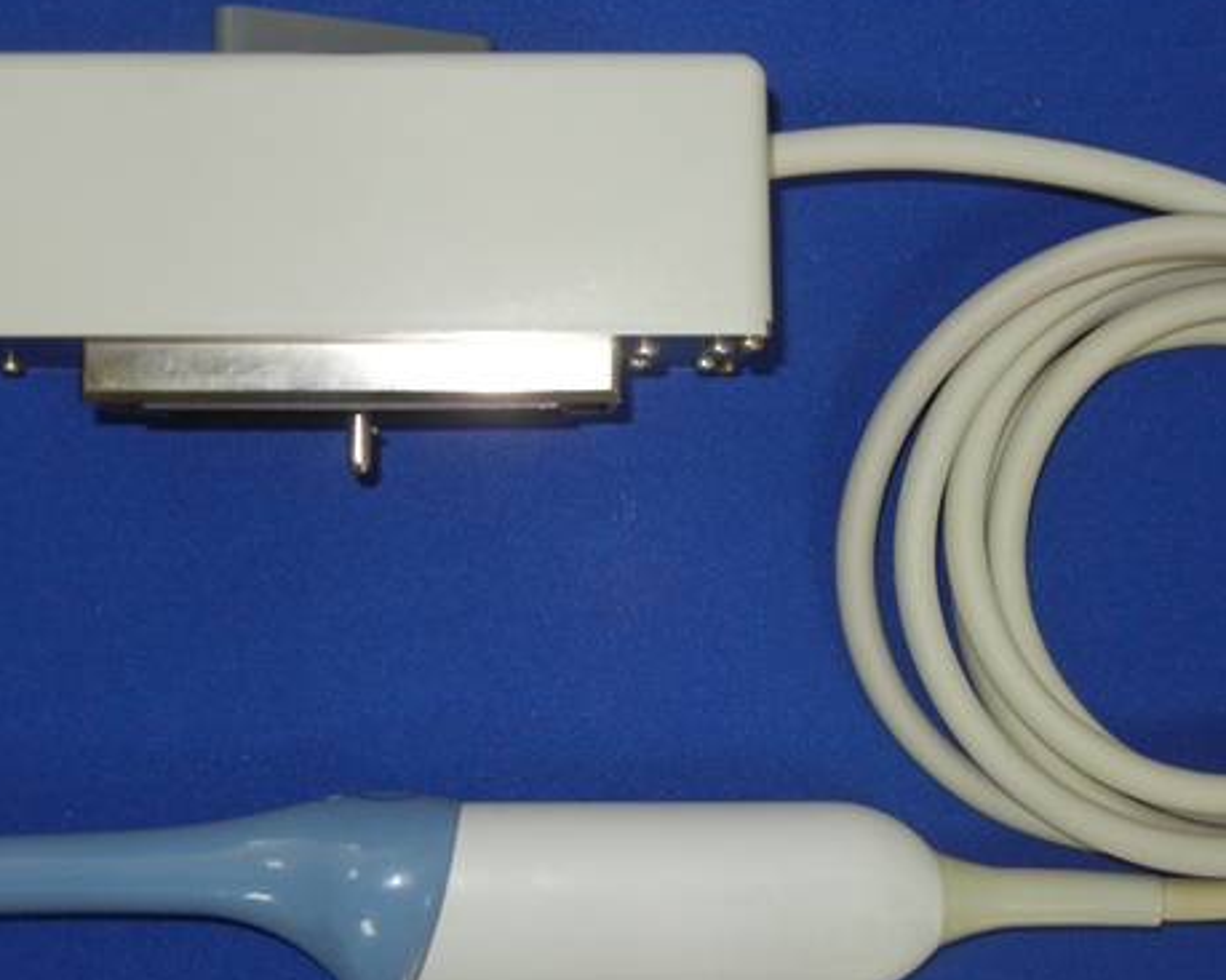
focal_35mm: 51
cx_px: 596
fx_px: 1850
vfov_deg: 29.7
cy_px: 510
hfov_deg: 36.7
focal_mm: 5.4
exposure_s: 1/30
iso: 200
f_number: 3.5
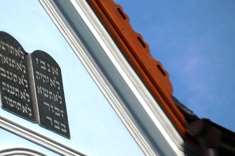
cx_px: 36
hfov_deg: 6.1
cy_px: 87
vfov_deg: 4.1
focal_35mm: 337
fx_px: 2197
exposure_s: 1/800
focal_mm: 125
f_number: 7.1
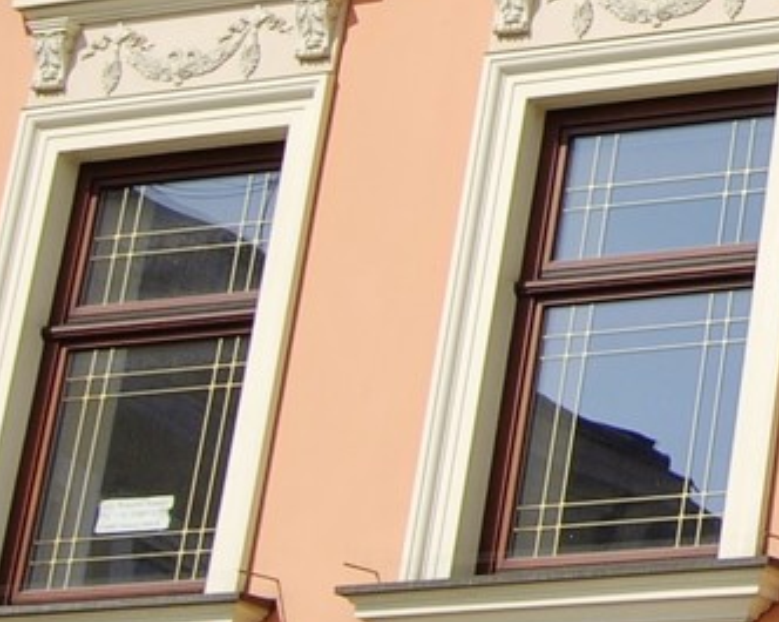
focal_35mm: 187
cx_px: 1727
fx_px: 4308
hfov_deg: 9.4
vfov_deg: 8.1
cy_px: -365
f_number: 8
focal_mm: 22
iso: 100
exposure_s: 1/250
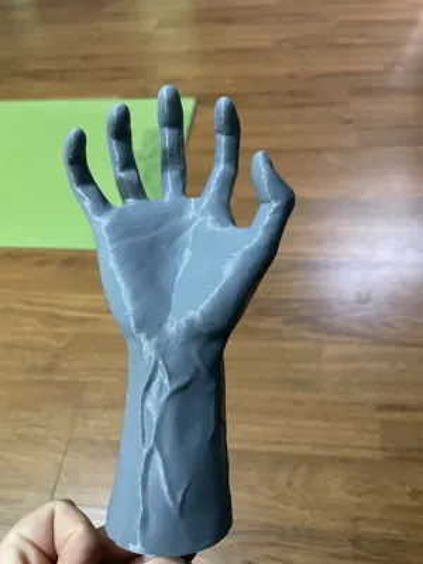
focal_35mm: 26
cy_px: 282
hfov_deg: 53.1
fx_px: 424
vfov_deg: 67.3
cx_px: 212
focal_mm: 4.2
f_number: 1.6
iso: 640
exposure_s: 1/40
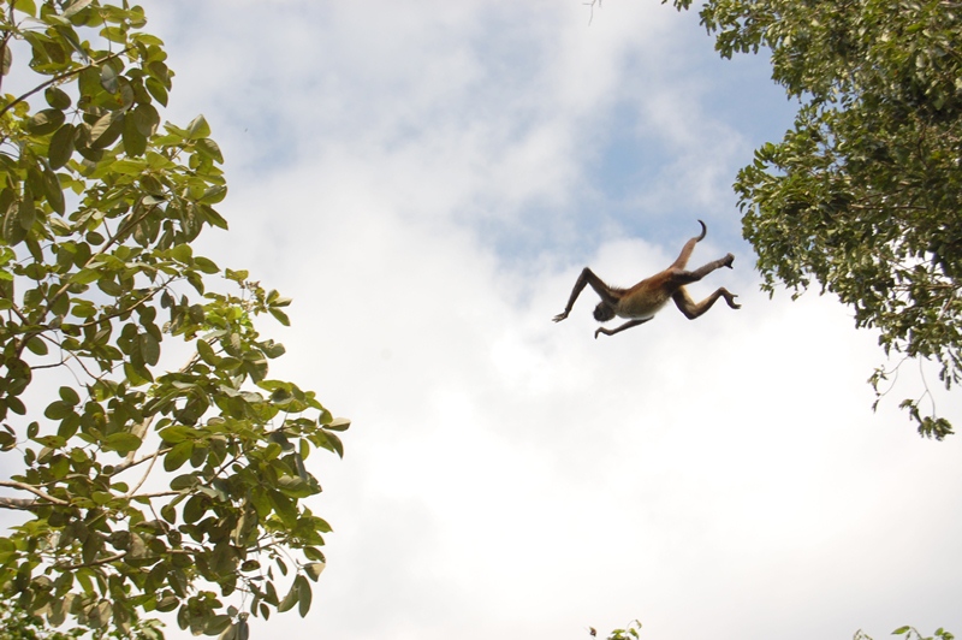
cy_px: 320
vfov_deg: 16.5
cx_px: 481
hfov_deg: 24.6
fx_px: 2203
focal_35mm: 82
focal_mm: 55
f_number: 8
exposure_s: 1/500
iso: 200
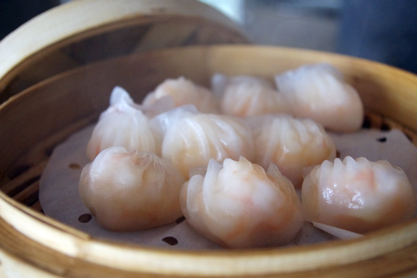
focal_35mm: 46
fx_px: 533
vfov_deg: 29.2
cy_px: 139
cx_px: 208
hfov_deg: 42.7
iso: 1600
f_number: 4
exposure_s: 1/60
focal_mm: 30.6
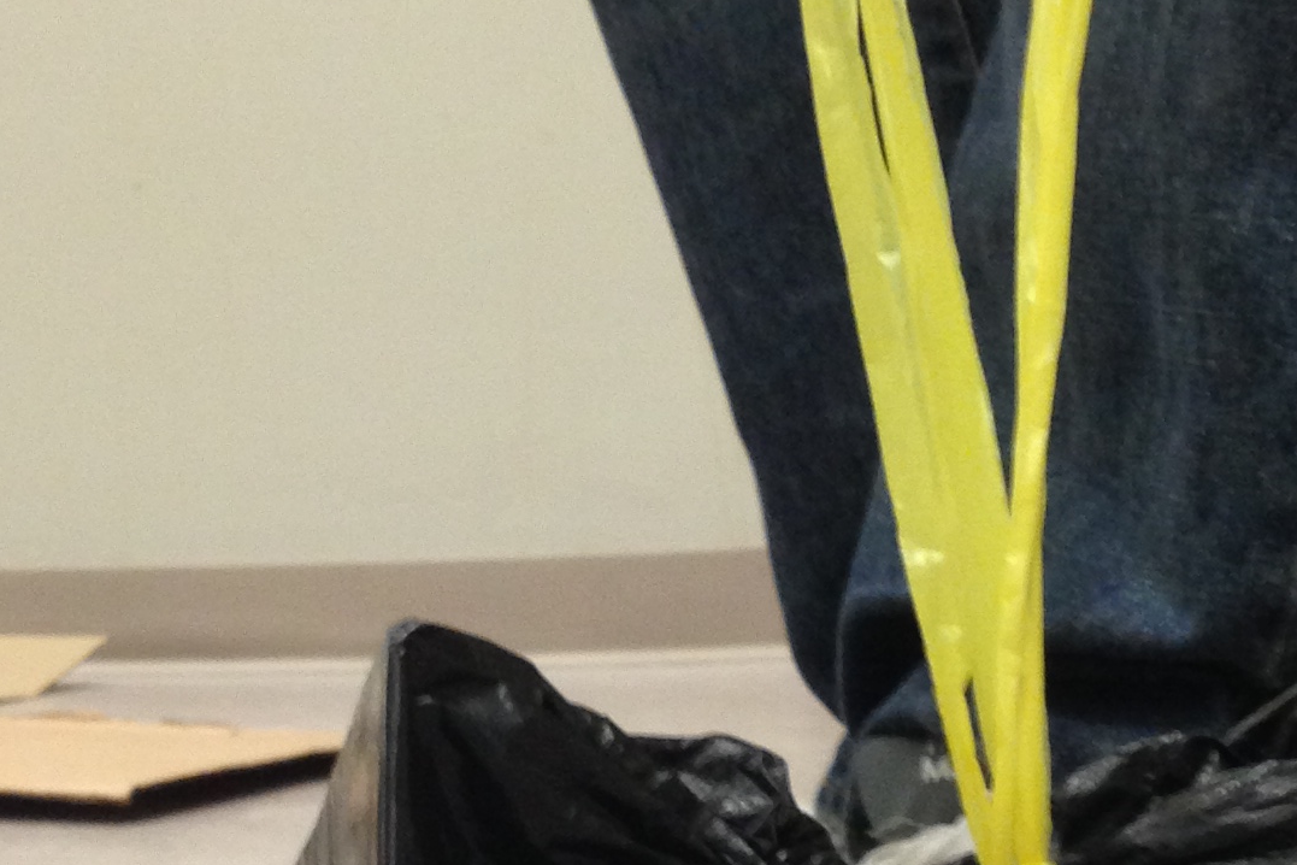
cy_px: 841
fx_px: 3747
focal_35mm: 104
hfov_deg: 19.6
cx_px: 698
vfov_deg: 13.0
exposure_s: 1/20
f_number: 2.4
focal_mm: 4.13
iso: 160
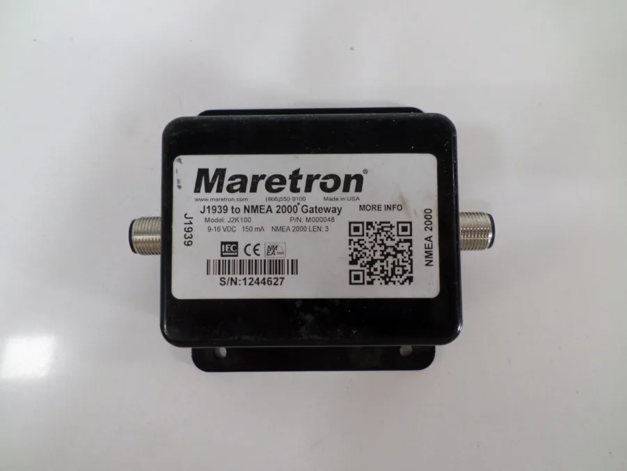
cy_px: 236
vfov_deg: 54.9
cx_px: 314
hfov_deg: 69.4
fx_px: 453
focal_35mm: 25
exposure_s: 1/30
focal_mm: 4.5
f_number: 2.5
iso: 80
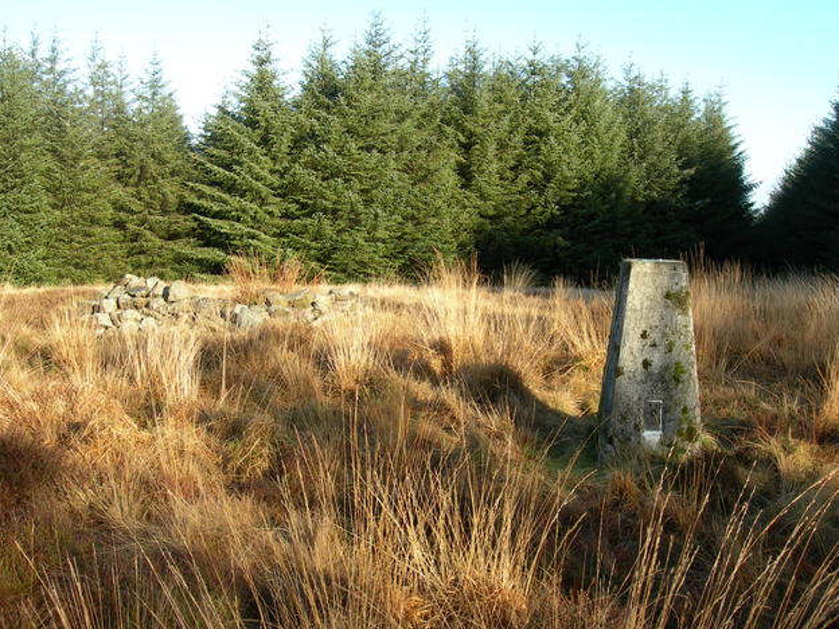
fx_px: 945
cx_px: 429
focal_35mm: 39
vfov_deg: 36.8
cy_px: 308
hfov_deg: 47.9
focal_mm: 7.8
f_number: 4.8
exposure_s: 1/120
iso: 50
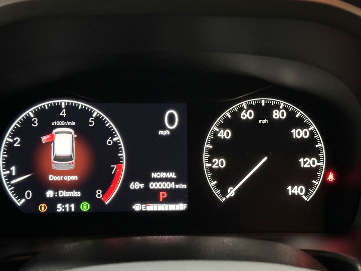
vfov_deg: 27.5
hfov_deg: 36.1
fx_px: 553
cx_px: 169
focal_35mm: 53
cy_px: 139
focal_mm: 6.86
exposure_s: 1/18
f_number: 1.78
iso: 1000
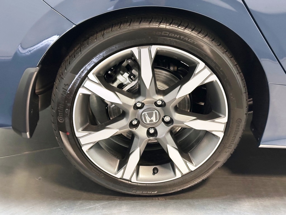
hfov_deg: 39.7
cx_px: 143
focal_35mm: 48
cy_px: 108
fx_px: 397
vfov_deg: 30.3
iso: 640
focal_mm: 6.86
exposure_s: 1/30
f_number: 1.78
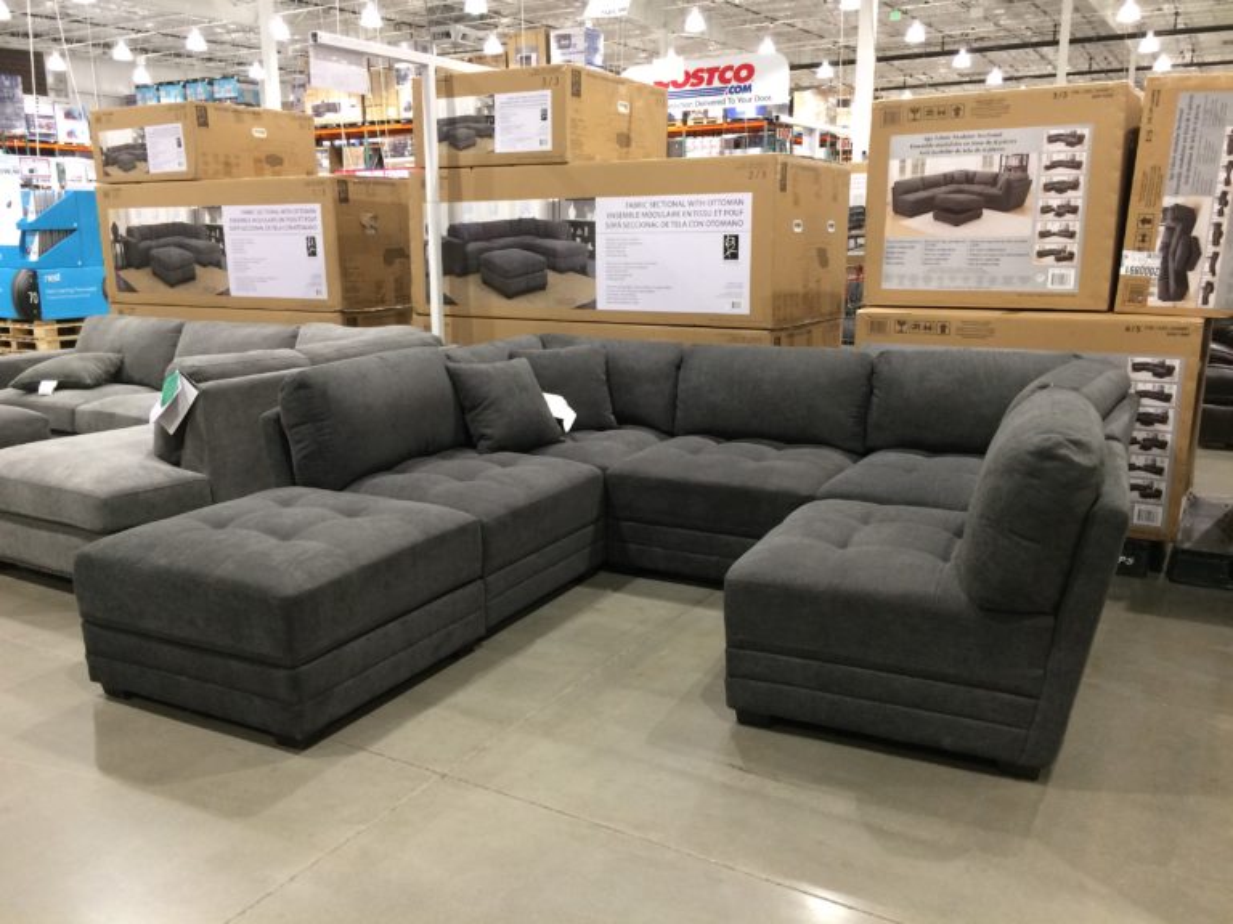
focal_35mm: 29
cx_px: 616
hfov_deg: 61.7
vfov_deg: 48.2
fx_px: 1033
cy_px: 462
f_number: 2.2
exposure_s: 1/30
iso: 160
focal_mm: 4.15
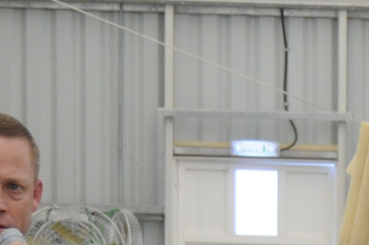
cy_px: 556
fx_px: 4134
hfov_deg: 5.1
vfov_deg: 3.4
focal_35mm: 404
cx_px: 635
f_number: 4.5
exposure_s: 1/160
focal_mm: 44
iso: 500
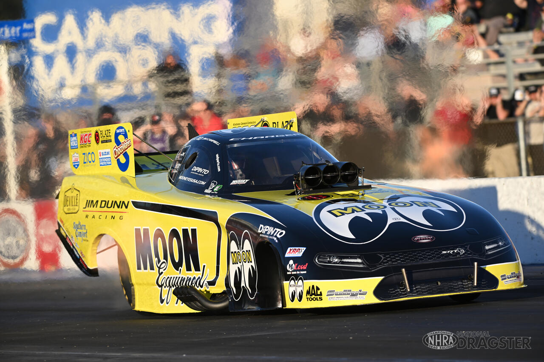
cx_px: 272
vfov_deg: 3.3
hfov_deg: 4.9
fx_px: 6343
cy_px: 181
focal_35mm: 420
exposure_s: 1/1600
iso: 500
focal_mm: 420
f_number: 6.3
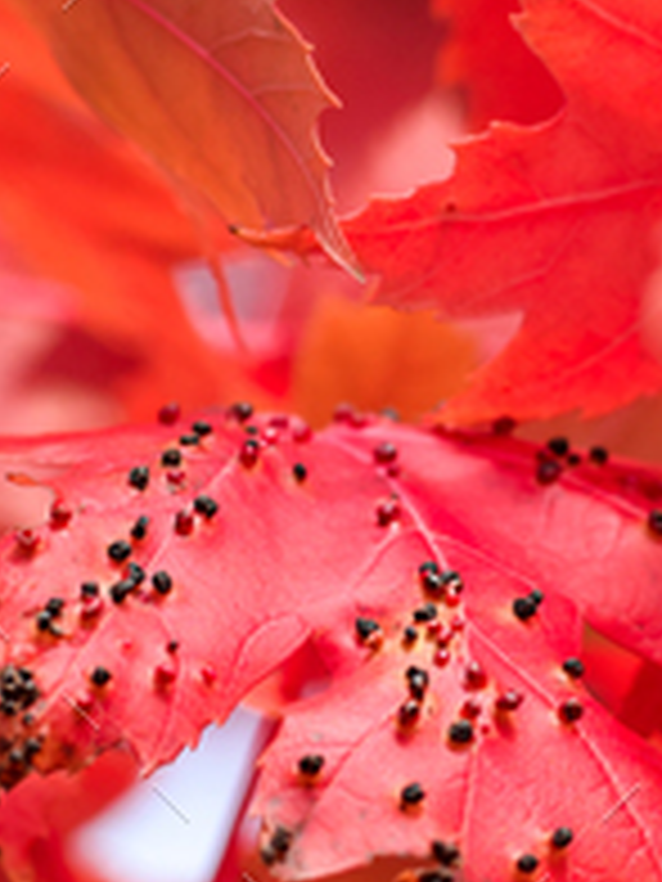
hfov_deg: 6.8
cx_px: 374
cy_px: 560
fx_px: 5533
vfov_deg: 9.1
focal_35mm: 217
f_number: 4
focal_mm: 50
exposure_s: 1/500
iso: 100
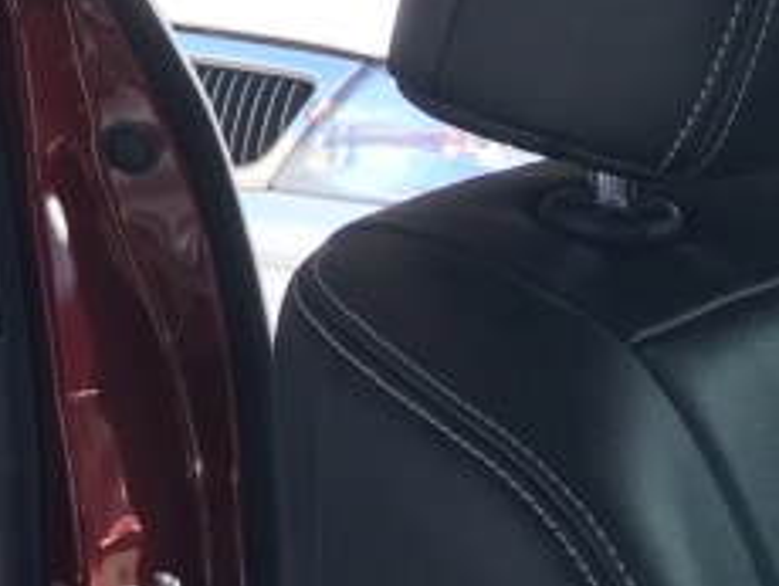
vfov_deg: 9.0
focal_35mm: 151
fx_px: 3402
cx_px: -654
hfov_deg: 12.0
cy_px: -762
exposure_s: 1/100
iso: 32
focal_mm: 4.15
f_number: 2.2
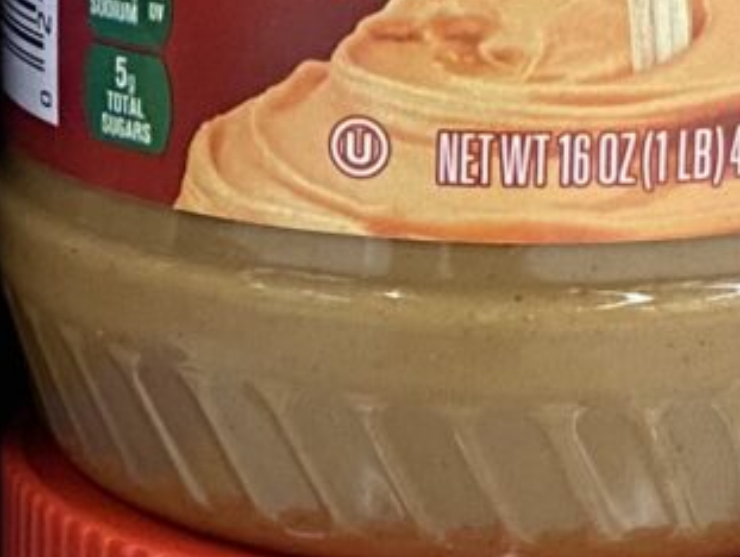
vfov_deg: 8.7
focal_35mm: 171
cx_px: 64
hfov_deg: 11.5
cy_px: 293
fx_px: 3660
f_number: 1.8
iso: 200
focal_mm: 4.25
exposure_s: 1/60
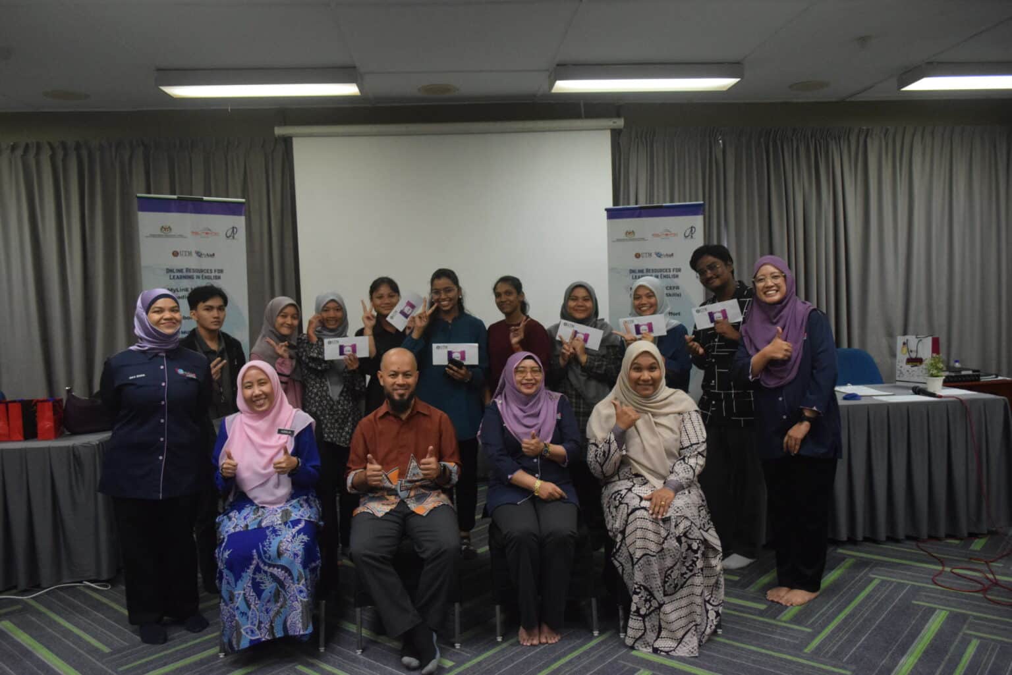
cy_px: 338
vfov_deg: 48.0
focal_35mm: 27
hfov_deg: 67.4
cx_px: 506
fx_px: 759
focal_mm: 18
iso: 3200
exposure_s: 1/125
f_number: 3.5
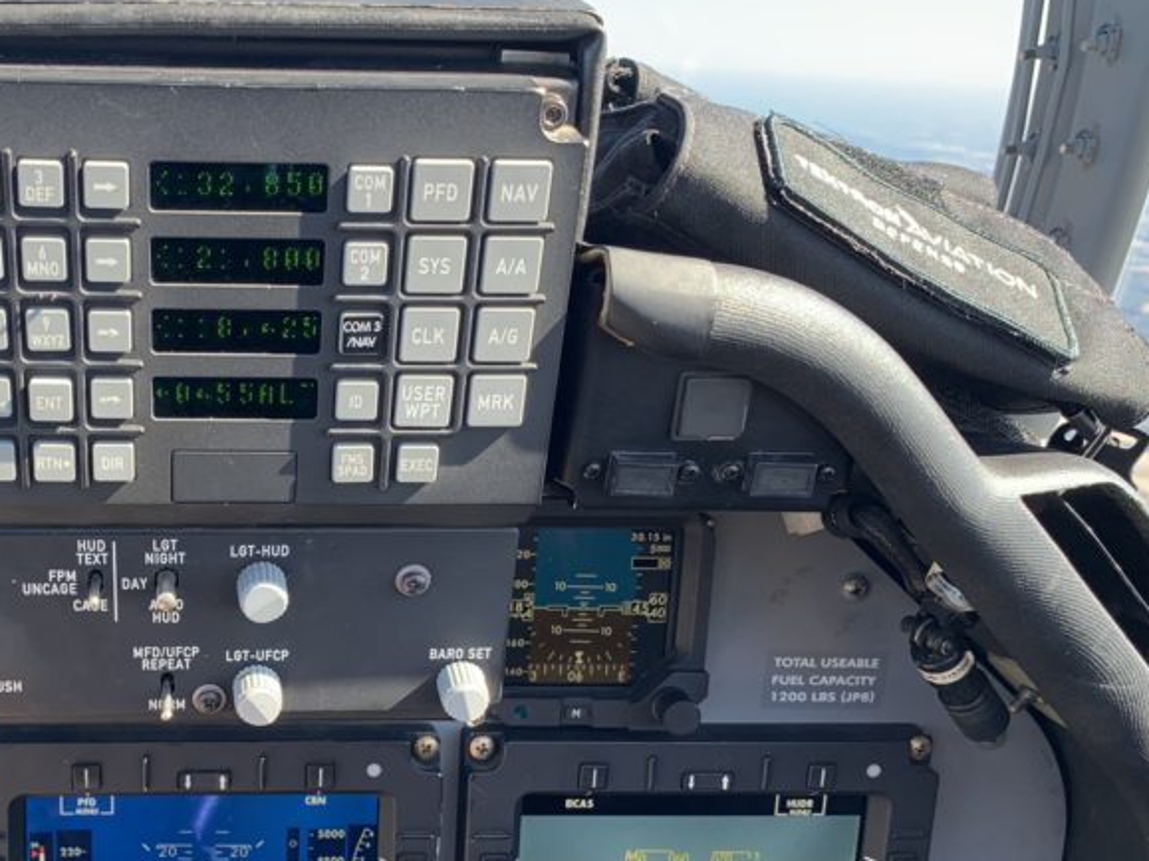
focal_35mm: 46
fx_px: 1527
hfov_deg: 39.9
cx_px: 266
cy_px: 591
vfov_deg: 31.2
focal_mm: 4.25
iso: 25
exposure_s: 1/203
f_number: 1.8
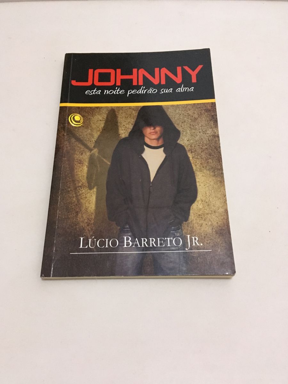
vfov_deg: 61.7
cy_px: 192
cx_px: 144
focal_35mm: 29
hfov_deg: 48.2
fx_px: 322
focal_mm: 4.15
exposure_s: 1/15
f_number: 2.2
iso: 320
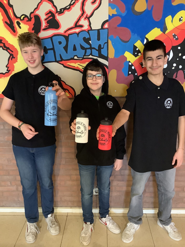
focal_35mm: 31
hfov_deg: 45.4
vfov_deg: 58.4
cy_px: 124
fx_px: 221
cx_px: 92
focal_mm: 3.3
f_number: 2.4
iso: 500
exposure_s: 1/25
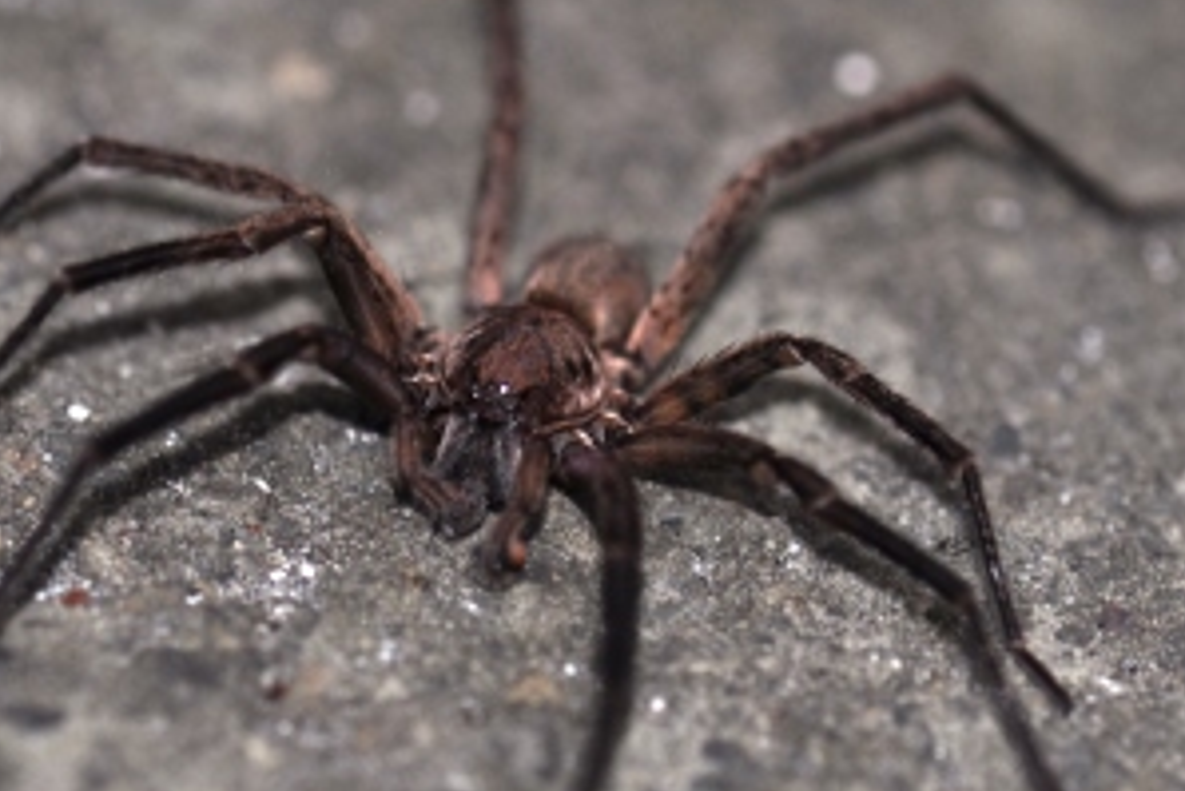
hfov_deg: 8.7
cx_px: 485
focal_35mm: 237
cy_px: 539
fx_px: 7796
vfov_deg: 5.8
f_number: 5.6
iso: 200
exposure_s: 1/125
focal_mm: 105
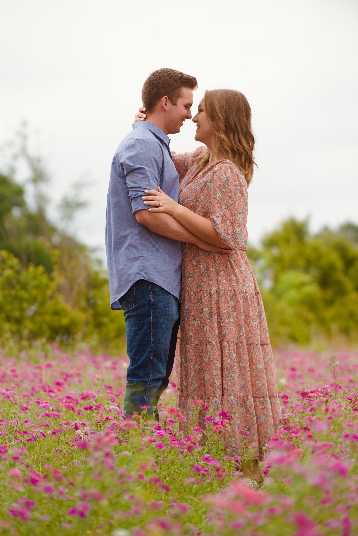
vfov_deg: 12.1
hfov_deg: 8.1
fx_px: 2533
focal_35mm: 170
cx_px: 179
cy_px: 268
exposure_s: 1/3200
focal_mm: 170
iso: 800
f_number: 2.8
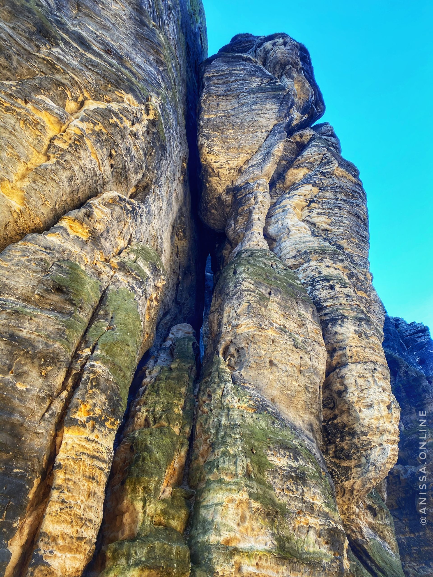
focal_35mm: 26
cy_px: 288
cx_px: 216
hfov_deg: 53.1
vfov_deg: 67.3
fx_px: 434
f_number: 1.8
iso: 50
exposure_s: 1/121
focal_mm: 4.25
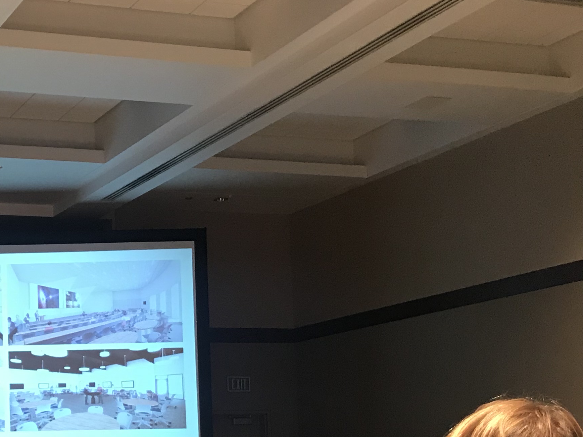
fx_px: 1095
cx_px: -93
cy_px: 447
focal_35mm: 65
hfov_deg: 26.8
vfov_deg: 21.7
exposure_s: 1/15
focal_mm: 3.99
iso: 40
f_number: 1.8
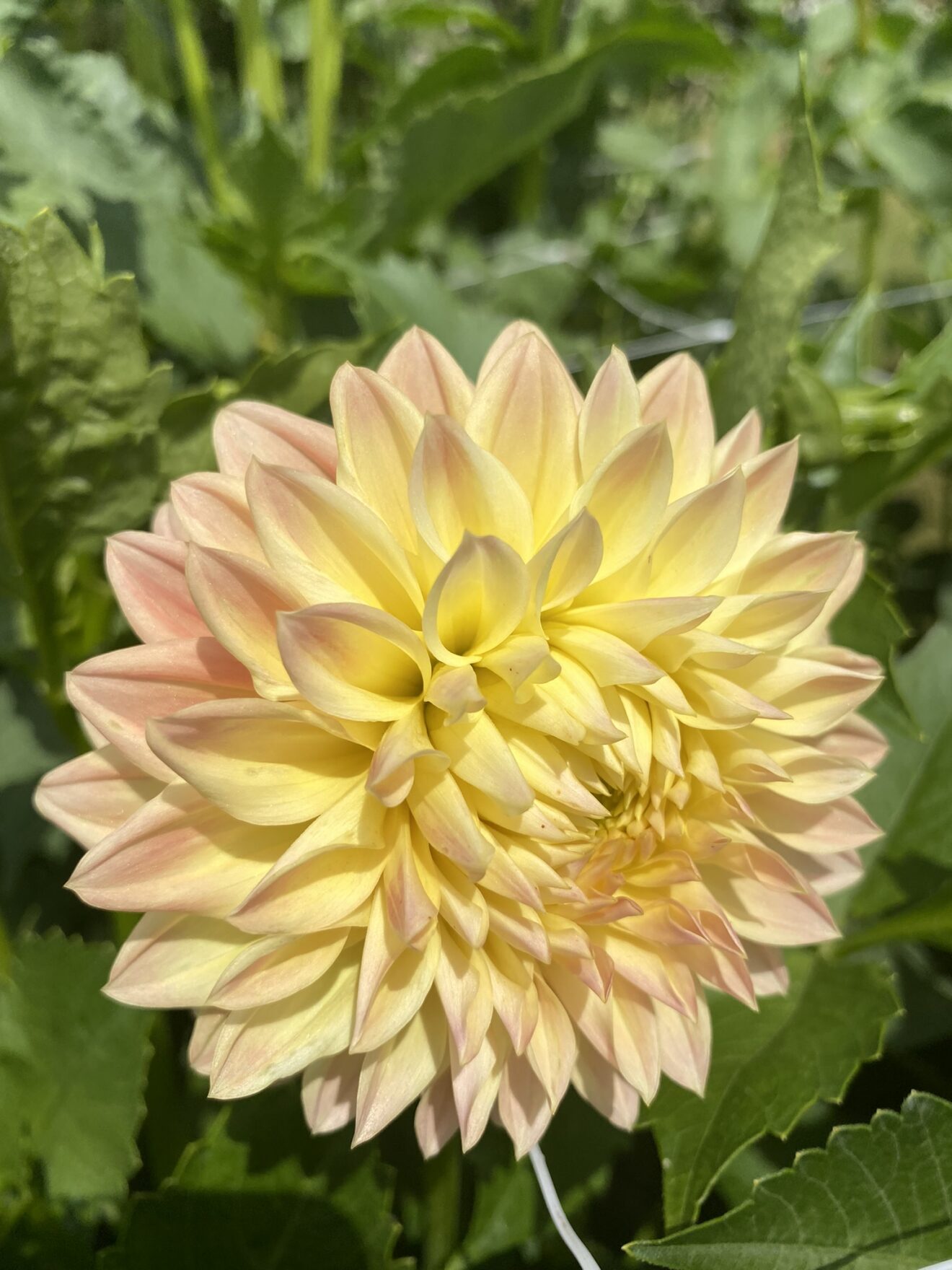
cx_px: 476
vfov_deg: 67.3
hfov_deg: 53.1
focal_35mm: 26
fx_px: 953
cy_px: 635
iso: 32
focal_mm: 4.25
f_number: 1.8
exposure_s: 1/7692
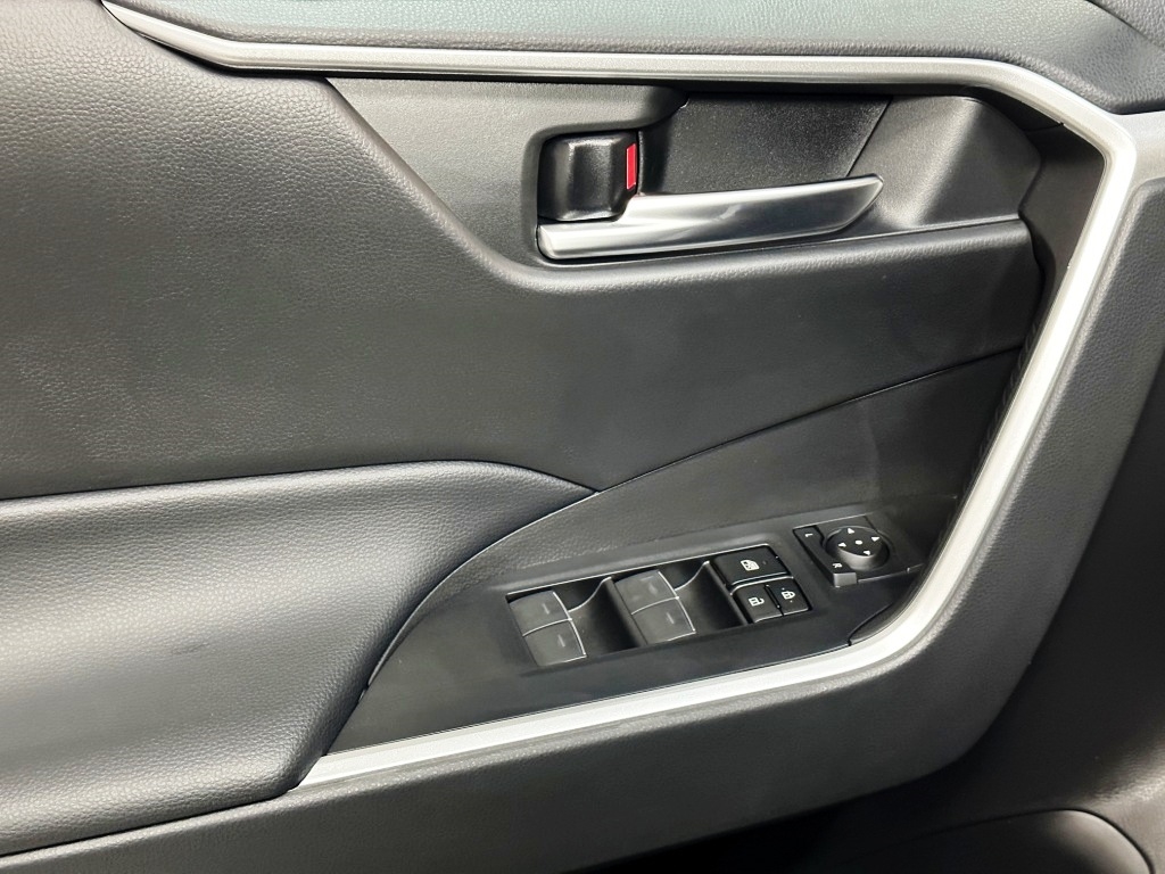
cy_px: 437
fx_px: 1615
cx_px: 582
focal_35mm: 48
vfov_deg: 30.3
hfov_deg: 39.7
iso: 640
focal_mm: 6.86
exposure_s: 1/30
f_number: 1.78
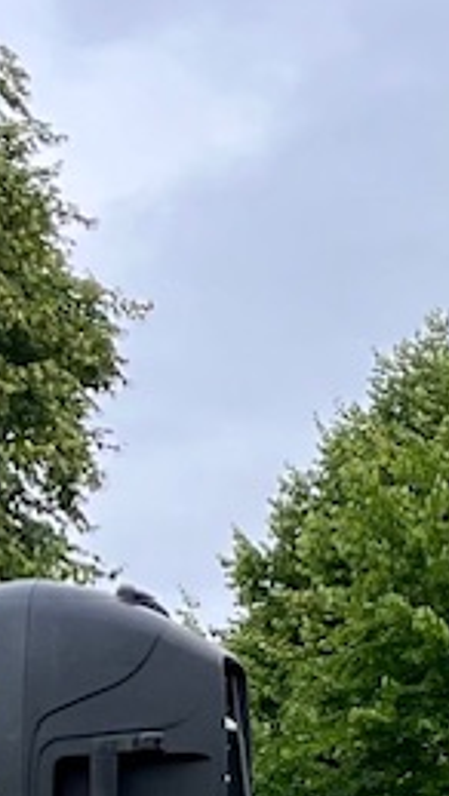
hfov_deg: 7.6
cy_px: 1214
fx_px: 2958
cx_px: 1335
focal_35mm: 140
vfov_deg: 14.3
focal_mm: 5.1
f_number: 1.6
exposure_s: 1/563
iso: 50
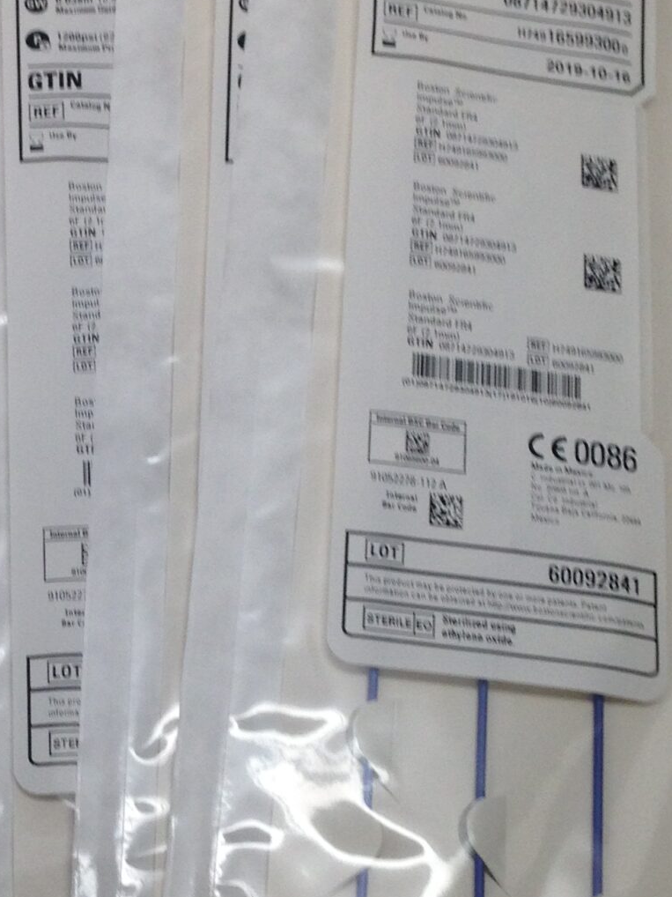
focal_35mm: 83
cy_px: 515
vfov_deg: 23.5
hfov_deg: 17.7
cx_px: 174
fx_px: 2149
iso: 64
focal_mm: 4.12
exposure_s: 1/120
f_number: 2.4
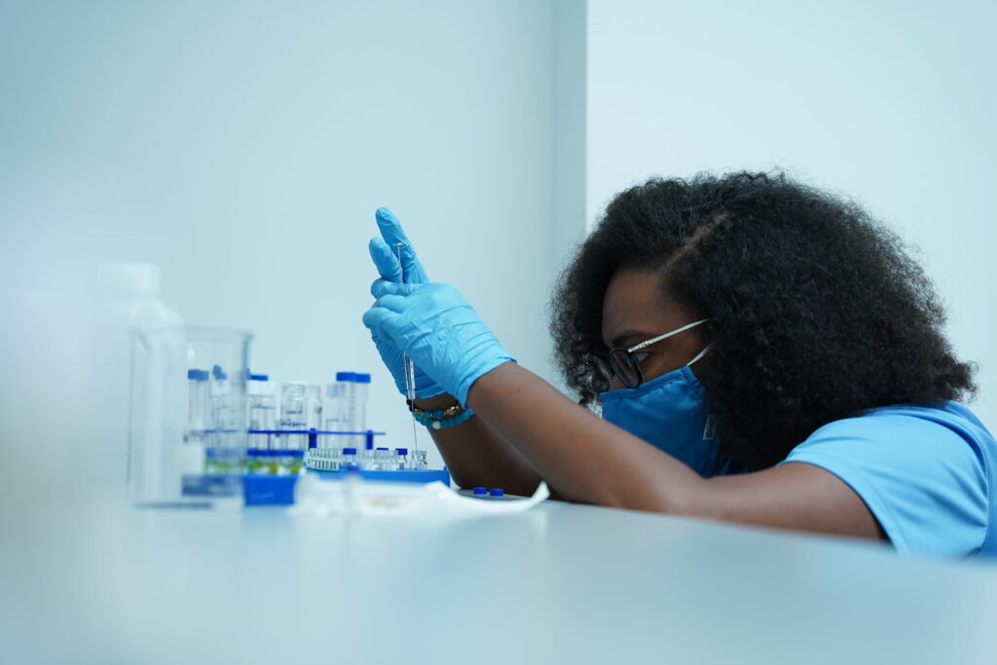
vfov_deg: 19.5
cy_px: 332
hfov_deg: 28.8
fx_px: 1939
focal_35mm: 70
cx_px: 498
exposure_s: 1/160
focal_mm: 70
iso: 320
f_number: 2.8
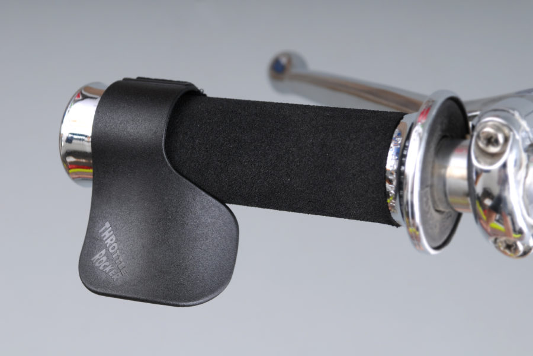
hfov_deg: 21.9
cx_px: 266
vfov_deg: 14.7
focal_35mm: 93
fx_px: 1377
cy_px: 178
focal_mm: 62
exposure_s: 1/200
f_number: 8
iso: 200
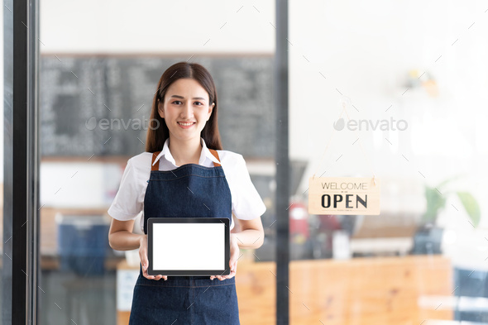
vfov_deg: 16.1
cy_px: 162
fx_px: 1152
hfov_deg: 23.9
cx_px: 244
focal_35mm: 85
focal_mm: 85
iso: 100
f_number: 1.4
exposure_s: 1/160
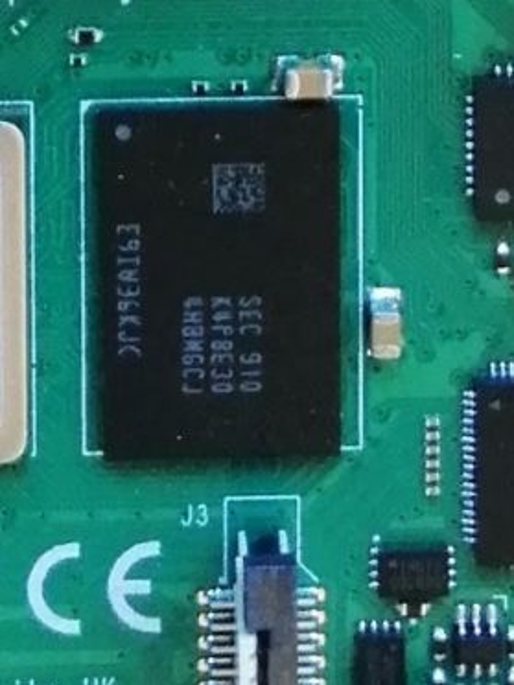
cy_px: -1016
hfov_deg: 8.3
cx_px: 251
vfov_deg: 9.6
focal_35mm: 179
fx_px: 3544
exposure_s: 1/50
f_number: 1.8
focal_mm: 3.46
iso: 64
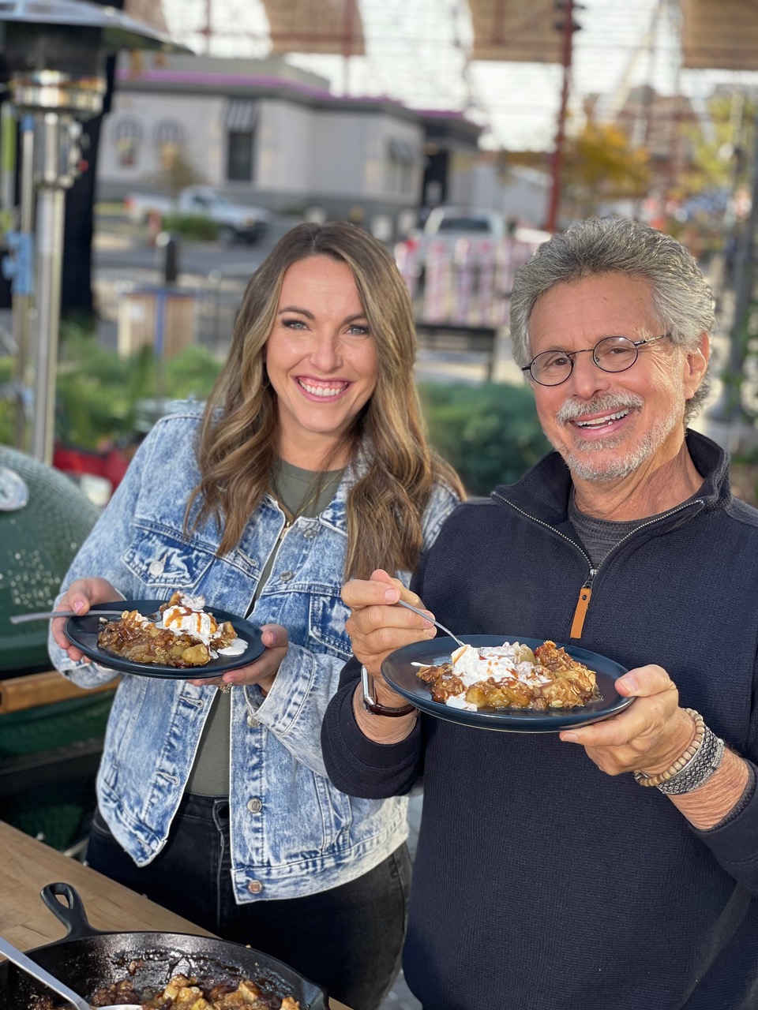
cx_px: 379
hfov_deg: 28.0
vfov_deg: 36.8
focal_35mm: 52
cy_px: 505
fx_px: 1518
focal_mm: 6
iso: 32
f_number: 2
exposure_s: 1/119
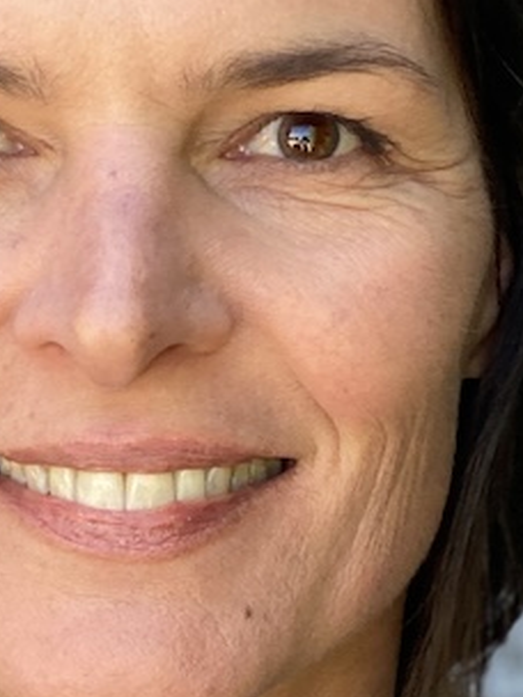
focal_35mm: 228
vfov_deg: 8.6
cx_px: 47
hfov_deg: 6.5
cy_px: 697
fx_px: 4593
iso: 40
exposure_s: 1/122
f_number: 2
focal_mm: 6
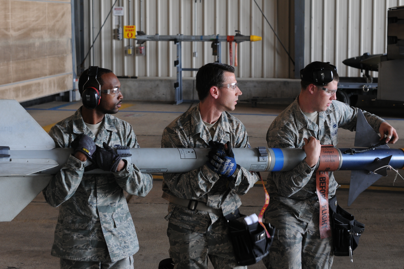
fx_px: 841
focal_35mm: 75
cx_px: 202
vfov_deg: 18.1
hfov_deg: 27.0
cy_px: 134
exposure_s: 1/60
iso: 400
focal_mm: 50
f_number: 5.6
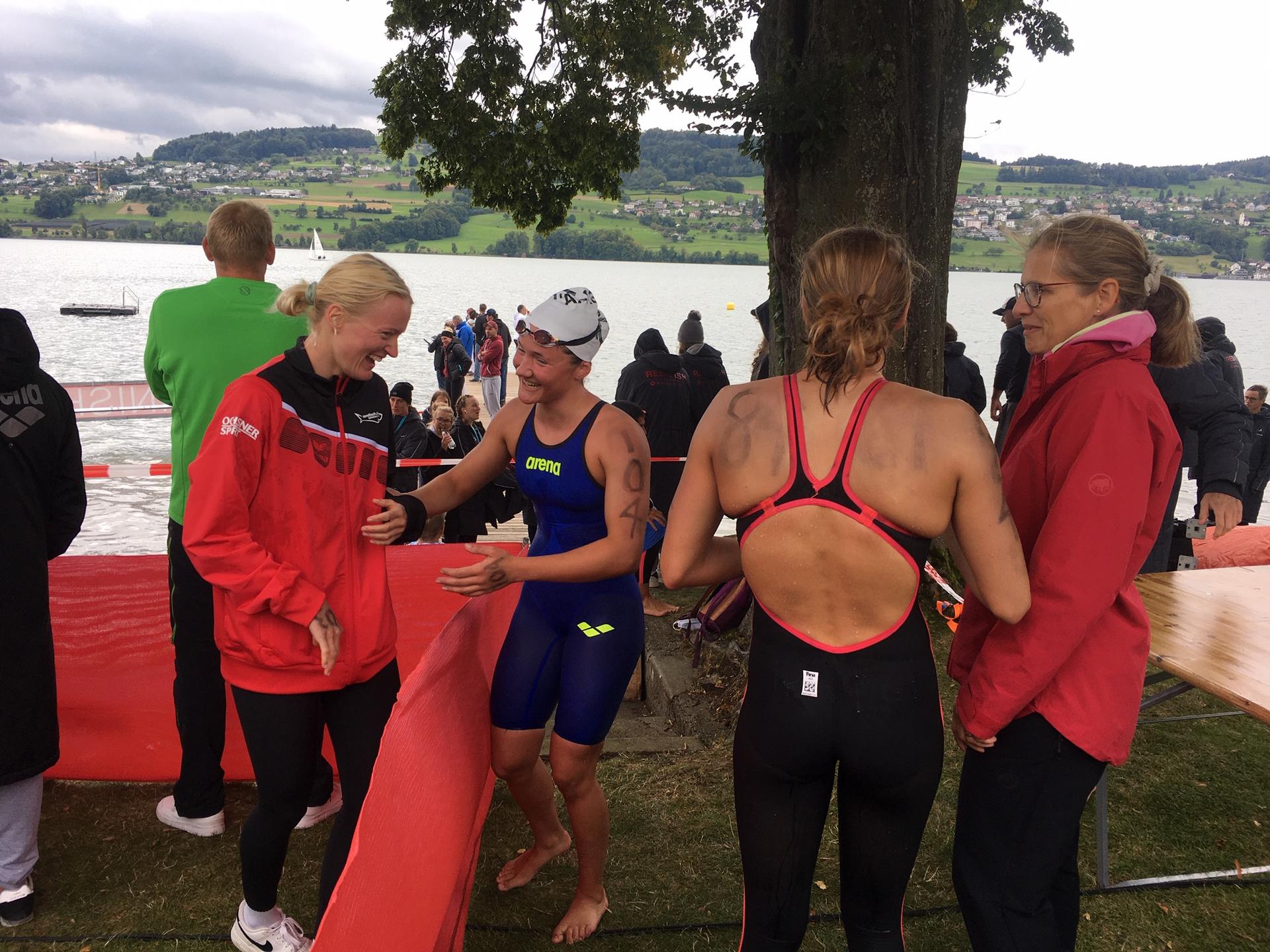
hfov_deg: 61.7
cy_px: 476
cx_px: 635
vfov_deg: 48.2
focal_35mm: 29
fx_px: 1064
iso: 25
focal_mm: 4.15
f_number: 2.2
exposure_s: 1/308
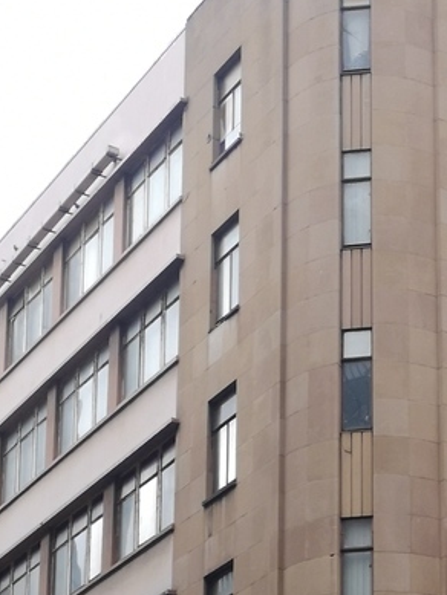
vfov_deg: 17.3
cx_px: 548
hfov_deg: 13.3
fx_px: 1858
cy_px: 725
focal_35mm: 108
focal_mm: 3.95
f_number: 1.8
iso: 100
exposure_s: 1/50
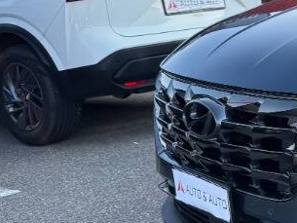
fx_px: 721
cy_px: 94
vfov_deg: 17.6
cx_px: 516
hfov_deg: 18.7
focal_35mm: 84
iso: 80
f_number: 1.78
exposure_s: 1/812
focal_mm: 6.76
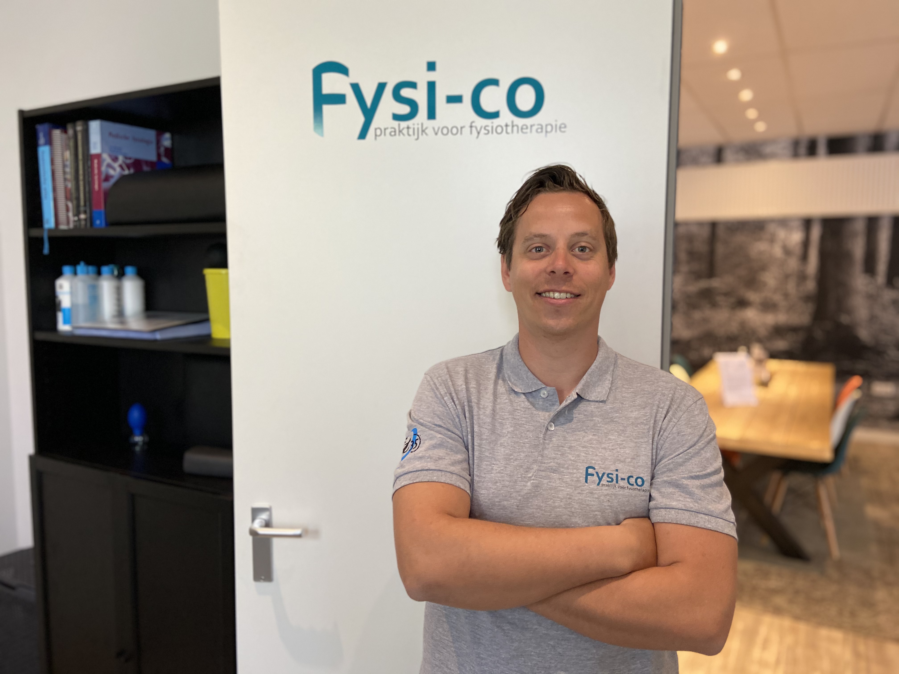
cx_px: 450
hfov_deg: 67.3
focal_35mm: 26
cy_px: 337
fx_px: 675
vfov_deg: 53.1
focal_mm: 4.25
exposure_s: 1/50
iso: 250
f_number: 1.8
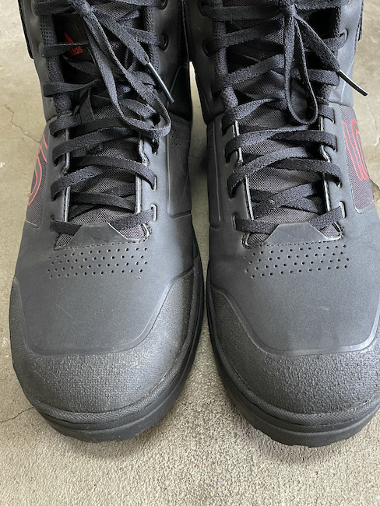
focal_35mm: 32
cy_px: 226
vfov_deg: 56.7
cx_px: 202
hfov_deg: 44.2
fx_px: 468
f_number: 1.6
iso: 250
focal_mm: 4.2
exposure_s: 1/60
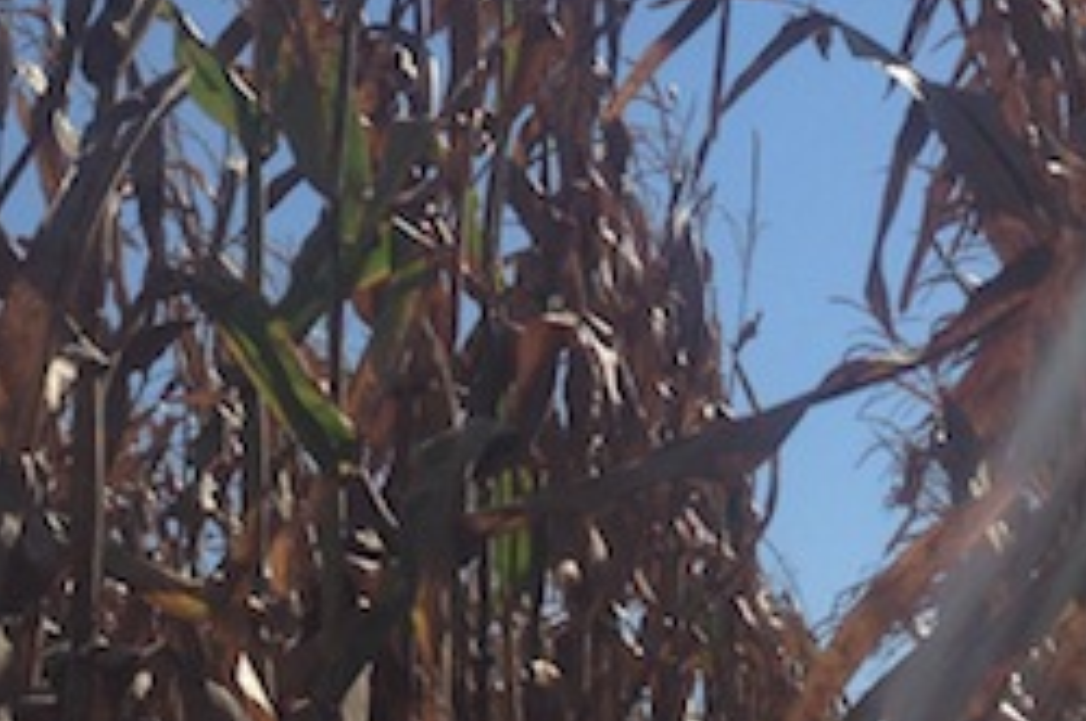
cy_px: -130
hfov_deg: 18.6
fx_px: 3314
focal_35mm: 110
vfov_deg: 12.2
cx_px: 565
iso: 50
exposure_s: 1/2262
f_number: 2.4
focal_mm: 4.12
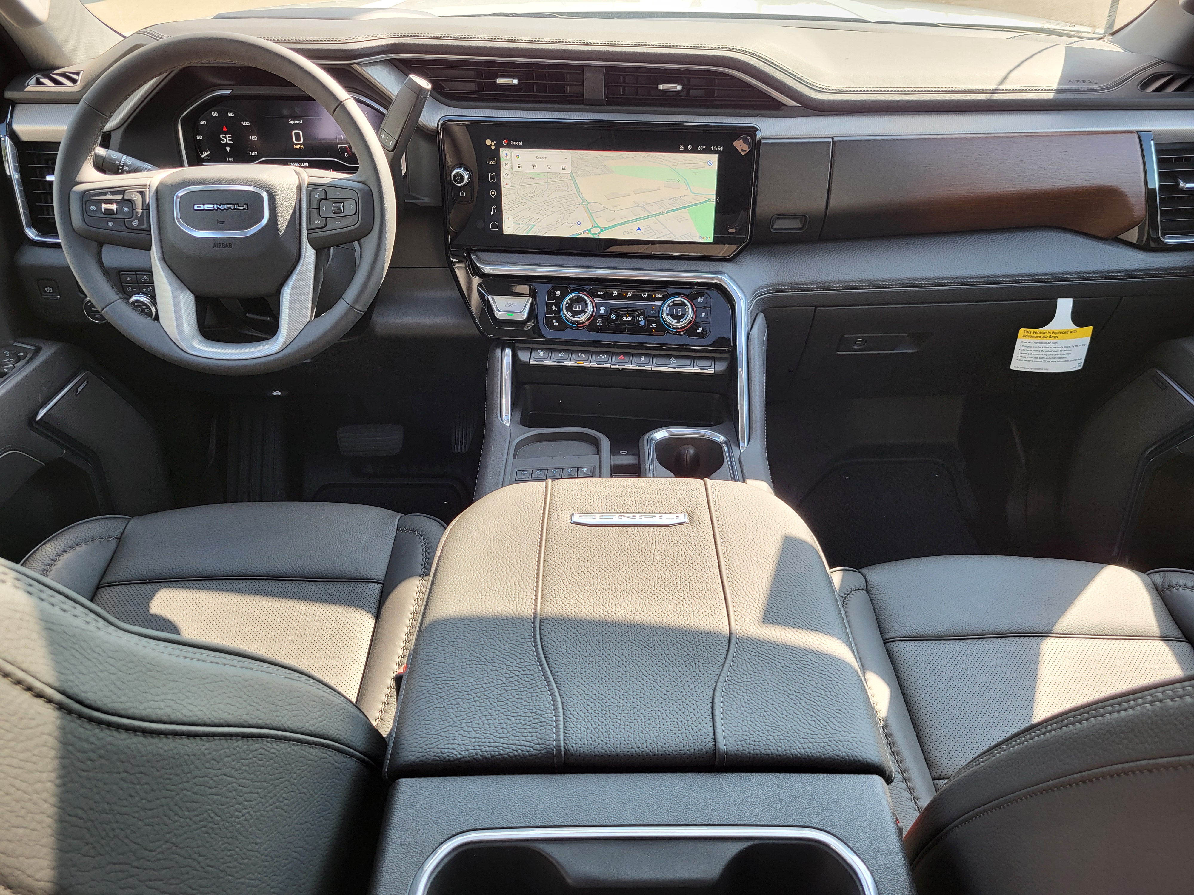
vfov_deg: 53.1
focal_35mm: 26
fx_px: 897
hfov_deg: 67.3
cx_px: 597
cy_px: 448
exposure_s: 1/120
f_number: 1.8
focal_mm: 5.4
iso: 40
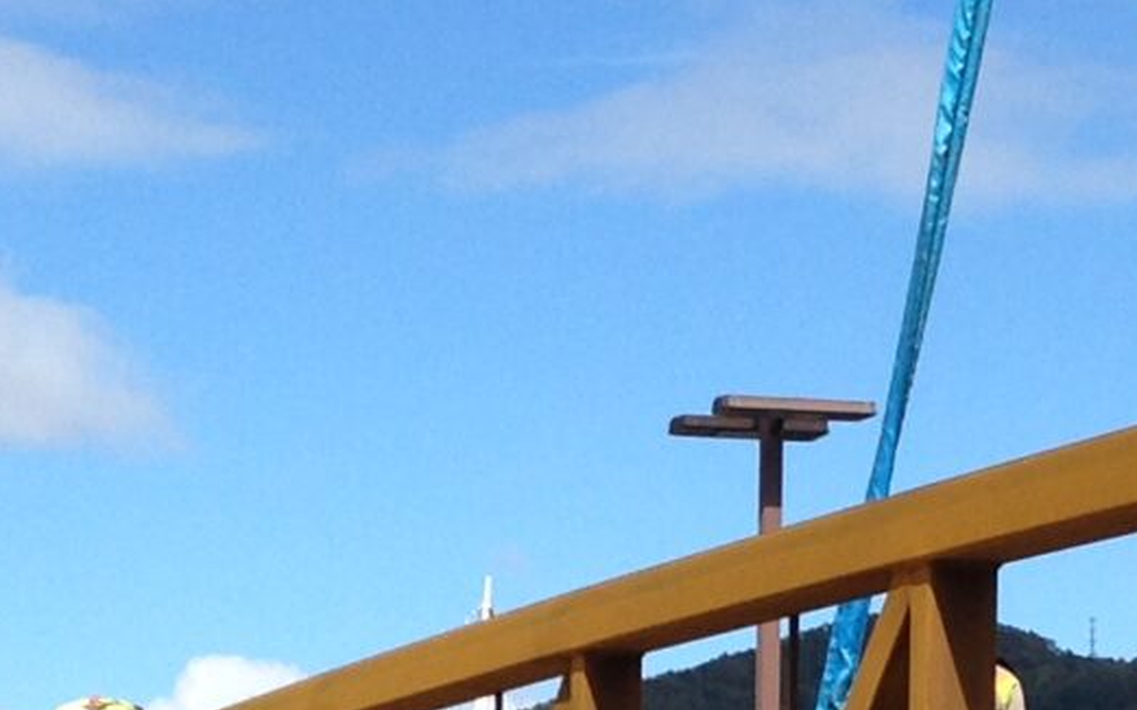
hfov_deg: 12.2
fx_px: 5327
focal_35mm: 172
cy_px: 1149
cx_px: 674
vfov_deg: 7.5
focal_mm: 4.12
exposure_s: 1/1748
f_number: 2.4
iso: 50
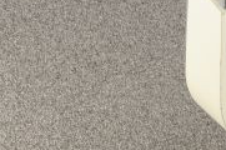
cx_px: 355
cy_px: -28
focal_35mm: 166
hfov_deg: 11.8
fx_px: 1040
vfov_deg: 8.2
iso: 1600
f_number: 13
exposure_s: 1/160
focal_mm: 50
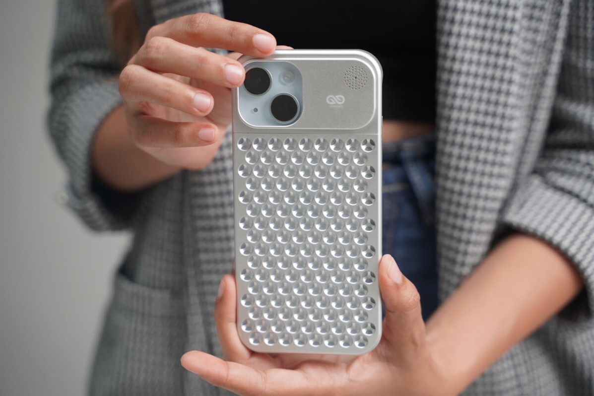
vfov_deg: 18.2
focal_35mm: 75
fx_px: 1237
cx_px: 297
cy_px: 198
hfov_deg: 27.0
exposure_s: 1/160
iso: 2500
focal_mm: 75
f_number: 4
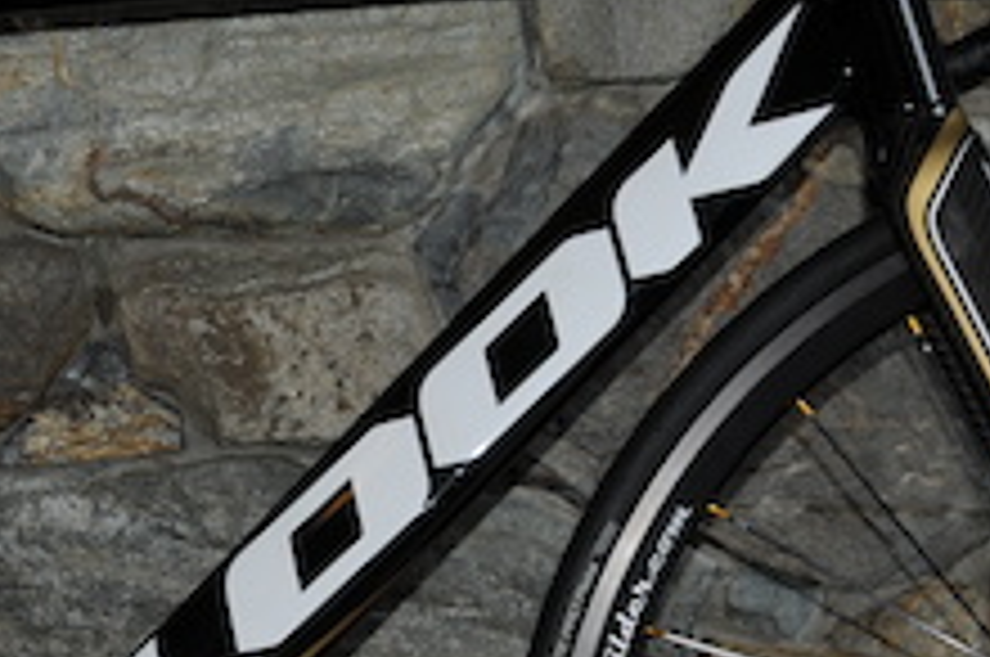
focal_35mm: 98
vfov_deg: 13.8
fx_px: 2691
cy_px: 529
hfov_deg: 20.6
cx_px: 180
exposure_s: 1/60
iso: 200
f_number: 3.5
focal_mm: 18
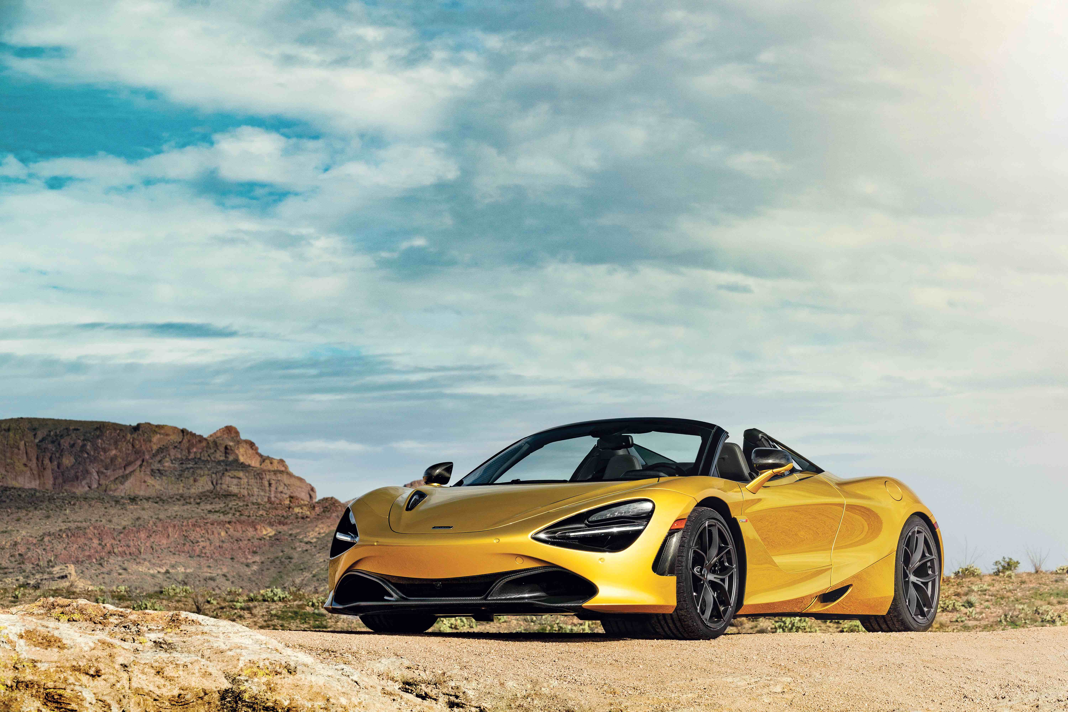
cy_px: 356
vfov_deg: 14.6
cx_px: 534
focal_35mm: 94
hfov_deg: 21.7
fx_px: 2788
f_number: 10
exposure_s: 1/125
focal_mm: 94
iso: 160
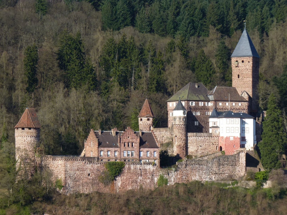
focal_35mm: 167
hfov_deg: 11.8
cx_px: 144
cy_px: 108
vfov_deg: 8.9
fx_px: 1385
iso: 80
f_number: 5.6
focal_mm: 29.7
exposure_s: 1/250
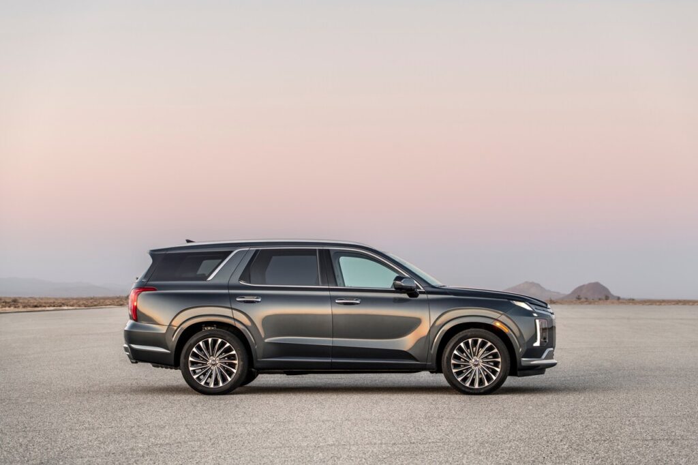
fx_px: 1512
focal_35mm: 78
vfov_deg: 17.5
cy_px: 232
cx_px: 349
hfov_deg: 26.0
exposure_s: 1/5
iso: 64
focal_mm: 78
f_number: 5
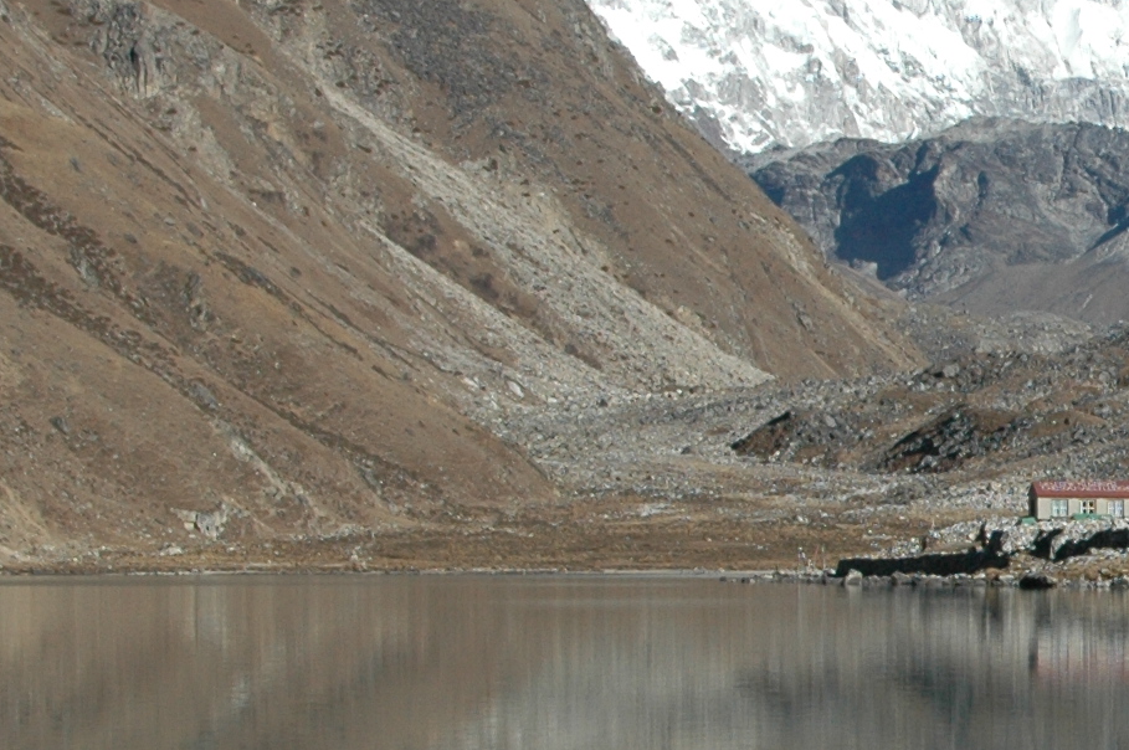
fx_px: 4354
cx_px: 1490
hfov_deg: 14.2
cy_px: 484
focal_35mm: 139
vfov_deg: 9.8
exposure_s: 1/400
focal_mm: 28
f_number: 10
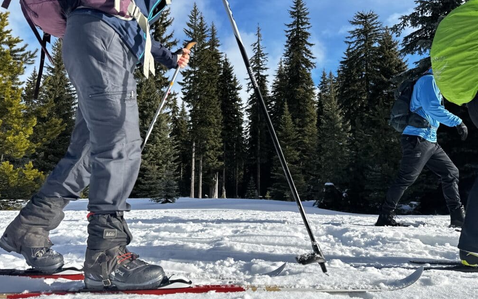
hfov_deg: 70.4
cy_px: 144
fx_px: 339
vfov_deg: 47.6
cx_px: 235
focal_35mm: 26
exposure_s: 1/4016
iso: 80
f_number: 1.78
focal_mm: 6.86
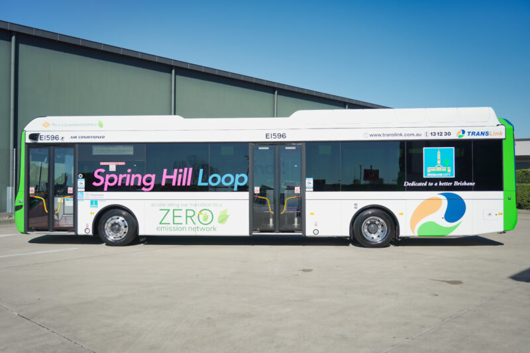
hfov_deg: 61.9
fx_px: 442
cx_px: 265
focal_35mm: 30
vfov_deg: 43.6
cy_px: 176
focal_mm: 30
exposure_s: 1/1000
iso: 125
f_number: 4
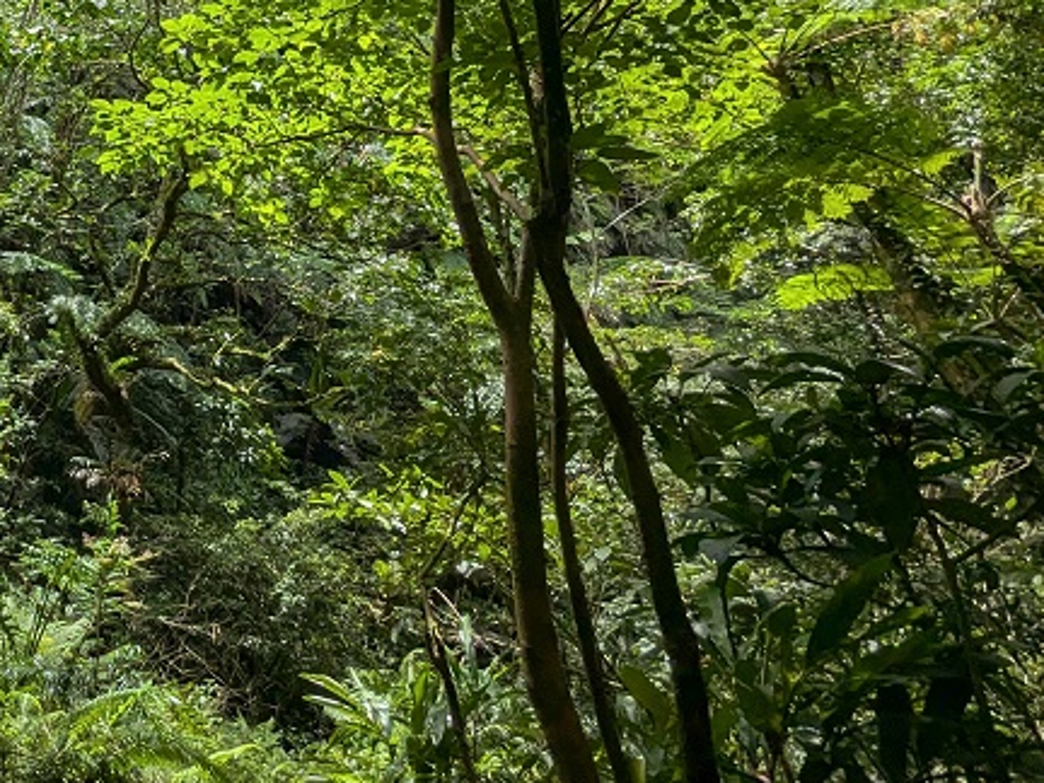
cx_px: -82
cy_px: 2
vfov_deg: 35.1
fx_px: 1116
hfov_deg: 41.1
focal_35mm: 37
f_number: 2.2
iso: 43
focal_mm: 2.35
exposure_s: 1/801
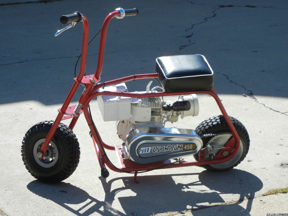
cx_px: 144
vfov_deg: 12.8
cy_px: 108
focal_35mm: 116
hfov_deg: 17.0
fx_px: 965
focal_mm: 20.9
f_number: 4.6
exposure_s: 1/565
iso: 160
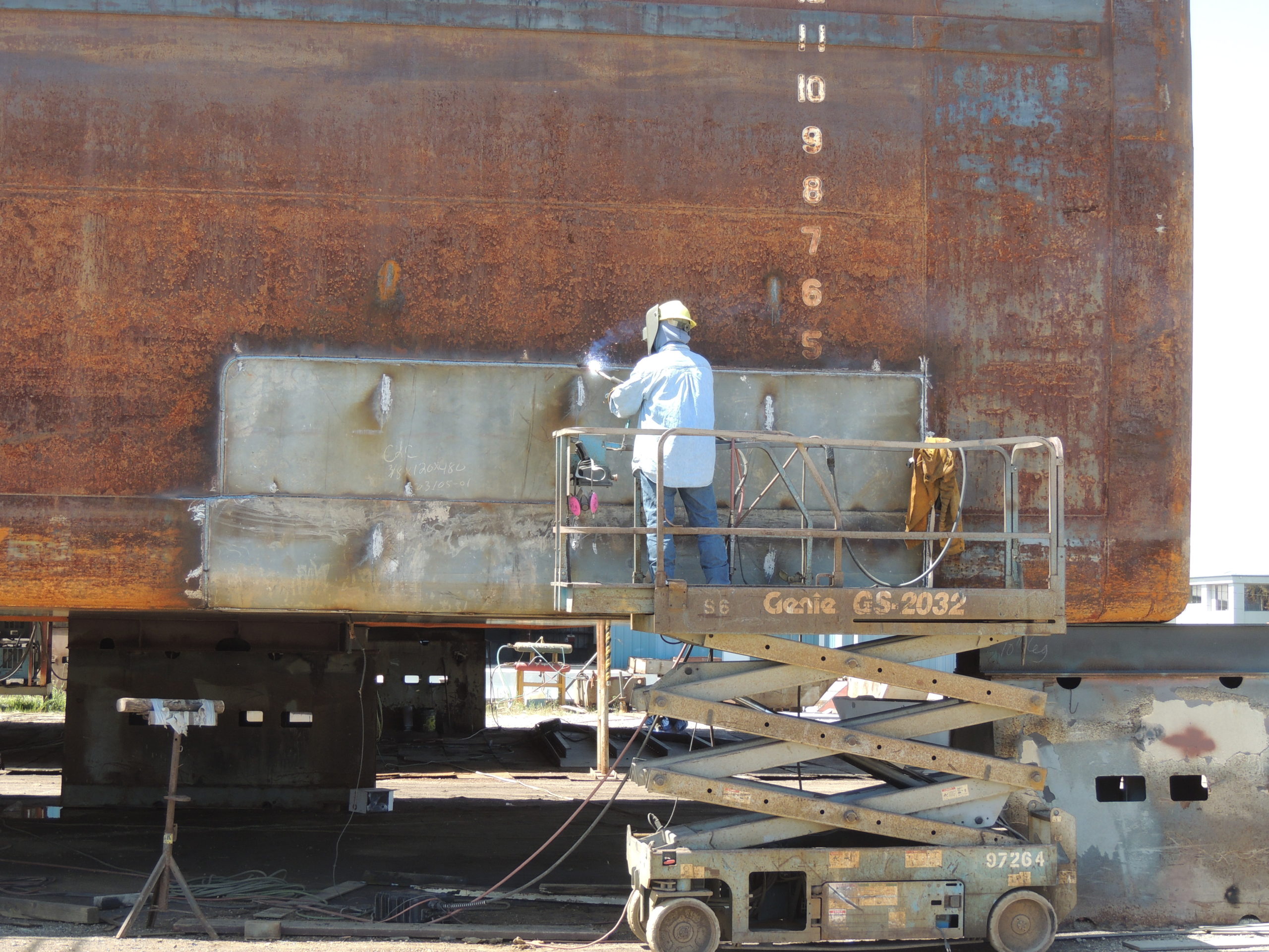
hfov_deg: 32.2
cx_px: 634
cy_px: 476
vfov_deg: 24.4
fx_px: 2200
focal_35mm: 60
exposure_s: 1/200
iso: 100
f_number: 3.7
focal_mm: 10.7
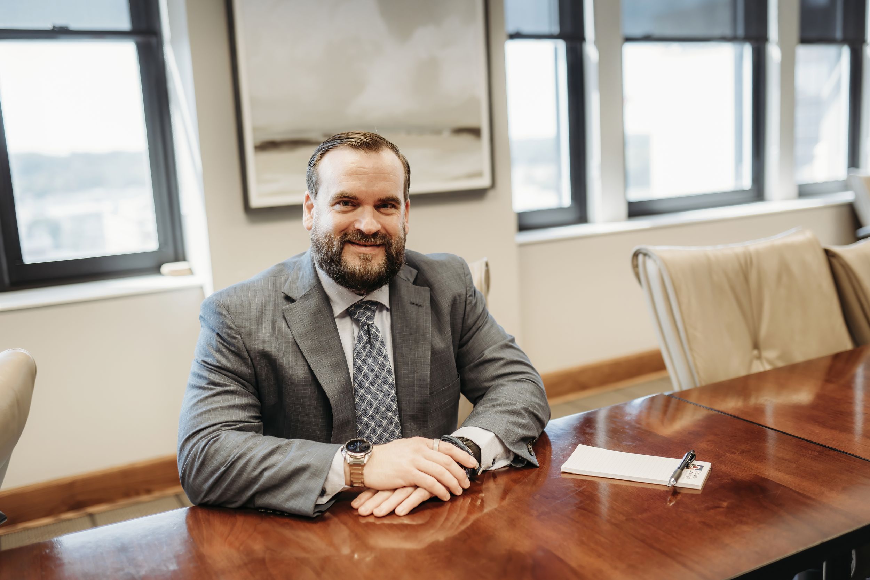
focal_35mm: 35
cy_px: 290
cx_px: 435
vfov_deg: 37.9
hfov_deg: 54.4
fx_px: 846
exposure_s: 1/500
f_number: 1.8
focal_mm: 35
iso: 640
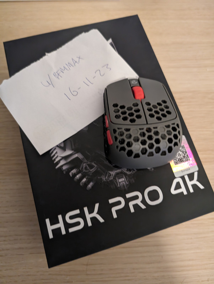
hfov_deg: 56.9
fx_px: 197
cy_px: 142
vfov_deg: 71.5
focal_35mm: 24
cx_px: 107
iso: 2143
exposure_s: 1/24.6
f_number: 1.68
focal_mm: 6.9
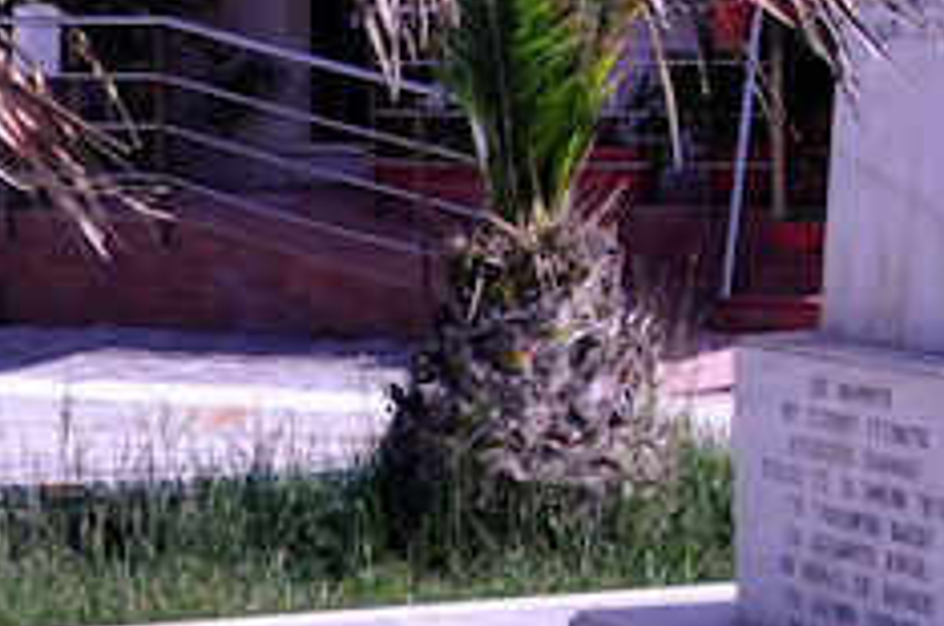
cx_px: 1085
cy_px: -107
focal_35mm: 193
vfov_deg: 7.1
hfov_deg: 10.5
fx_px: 5039
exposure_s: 1/320
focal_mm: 25
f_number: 11
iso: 200
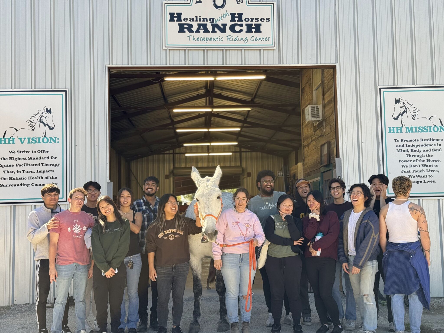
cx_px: 222
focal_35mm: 48
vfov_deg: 30.3
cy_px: 166
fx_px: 616
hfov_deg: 39.7
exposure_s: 1/159
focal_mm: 6.86
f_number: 1.78
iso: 80
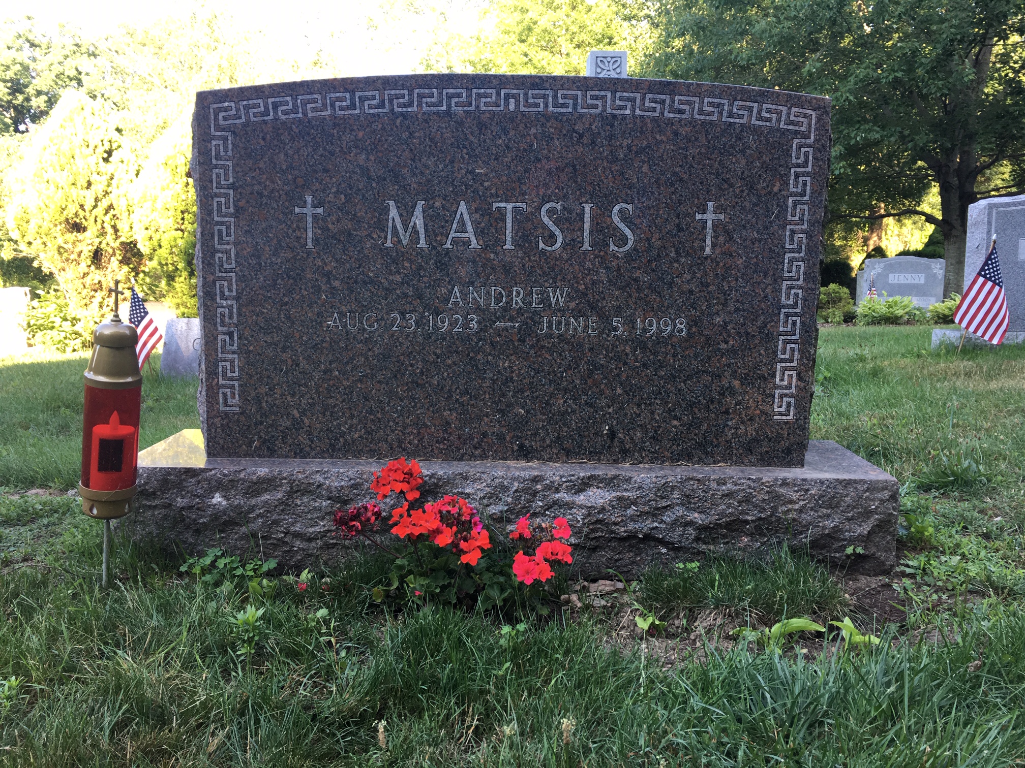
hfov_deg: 61.7
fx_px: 859
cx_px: 512
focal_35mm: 29
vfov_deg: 48.2
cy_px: 384
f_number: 2.2
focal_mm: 4.15
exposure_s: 1/120
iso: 40
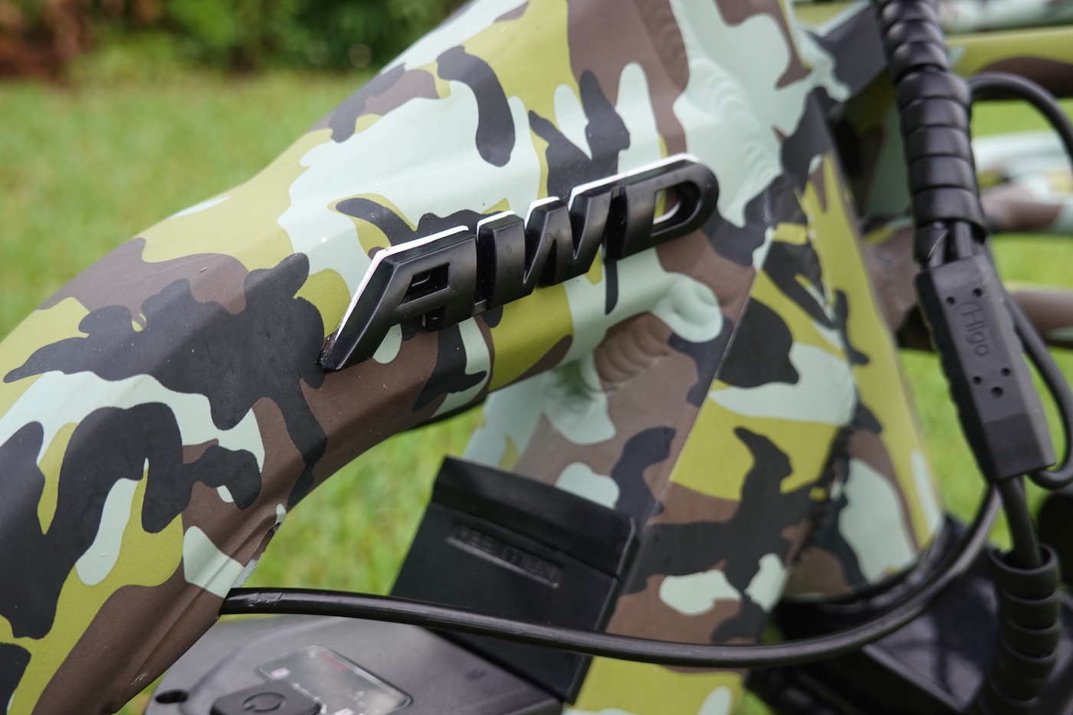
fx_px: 1162
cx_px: 536
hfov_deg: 49.6
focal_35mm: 39
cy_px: 358
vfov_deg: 34.2
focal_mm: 14.4
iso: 100
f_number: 3.5
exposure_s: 1/40
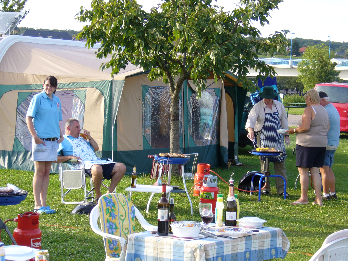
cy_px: 130
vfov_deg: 17.2
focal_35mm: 86
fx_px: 865
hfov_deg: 22.8
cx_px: 174
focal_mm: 14.3
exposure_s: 1/100
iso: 80
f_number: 4.5
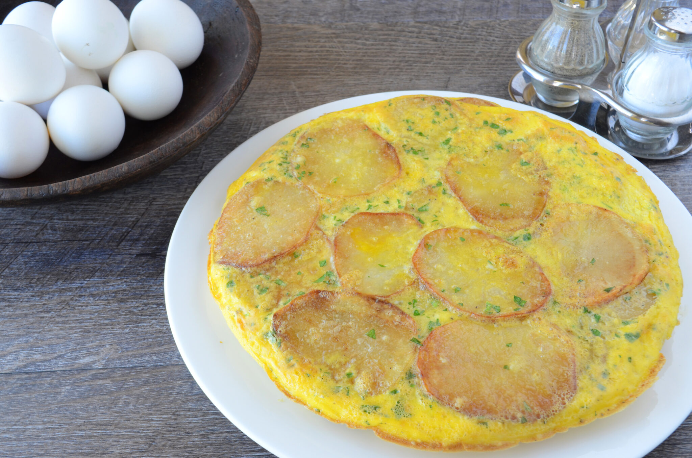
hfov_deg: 45.0
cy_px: 229
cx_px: 346
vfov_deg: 30.7
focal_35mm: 44
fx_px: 834
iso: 400
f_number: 10
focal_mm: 29
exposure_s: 1/15
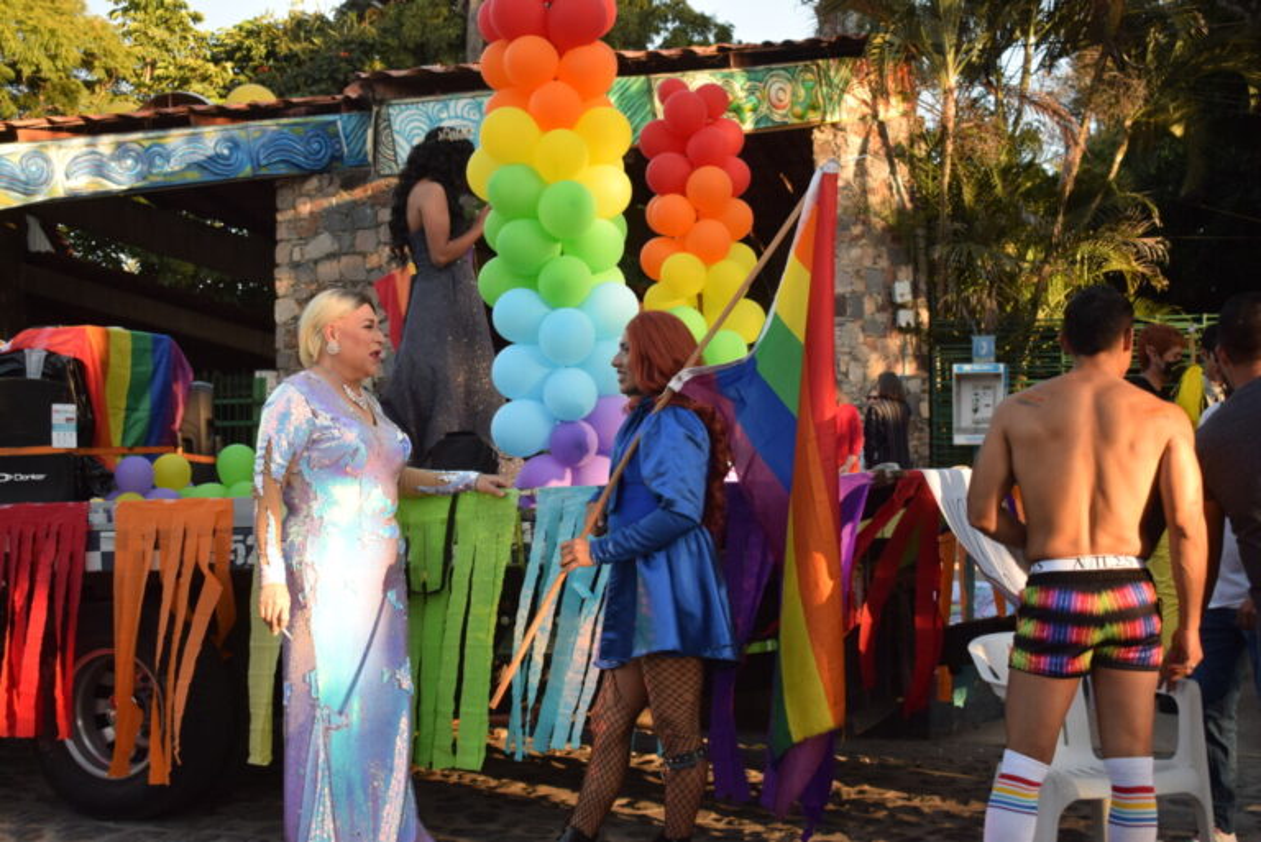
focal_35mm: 45
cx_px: 630
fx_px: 1577
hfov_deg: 43.6
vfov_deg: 29.9
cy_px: 421
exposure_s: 1/800
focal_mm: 30
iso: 800
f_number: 4.2
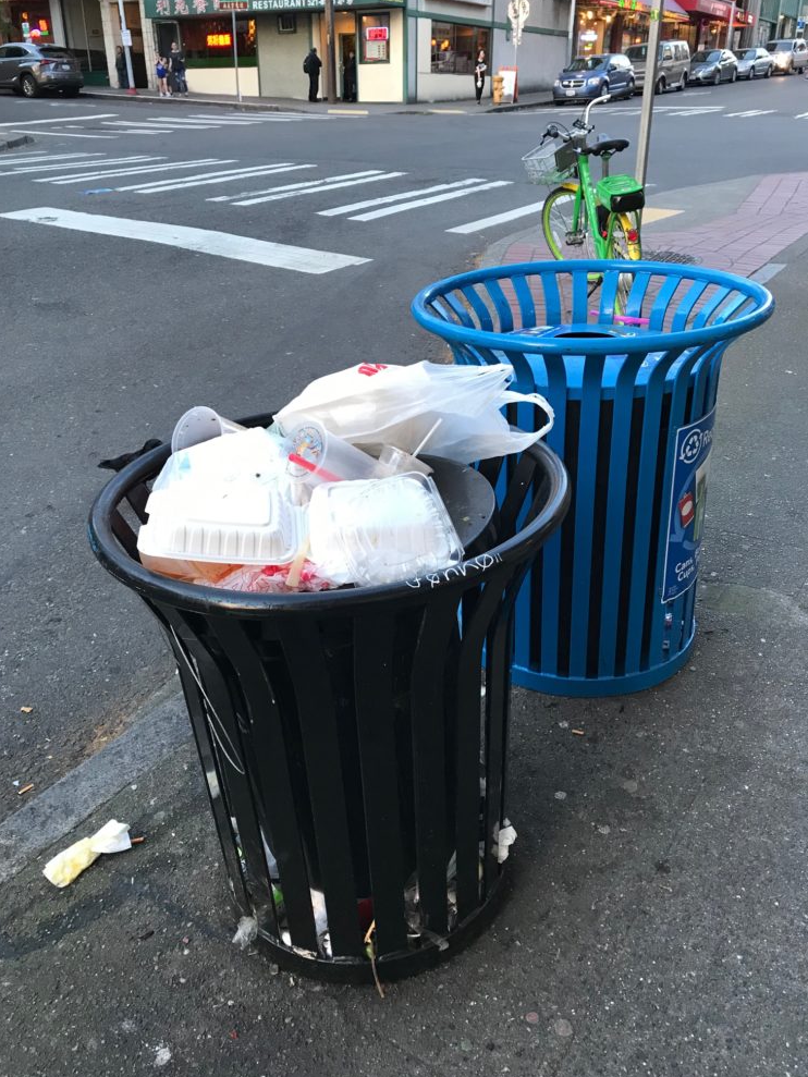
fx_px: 902
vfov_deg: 61.7
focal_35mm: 29
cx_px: 397
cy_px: 534
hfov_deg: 48.2
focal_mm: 3.99
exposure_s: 1/30
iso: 32
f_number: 1.8
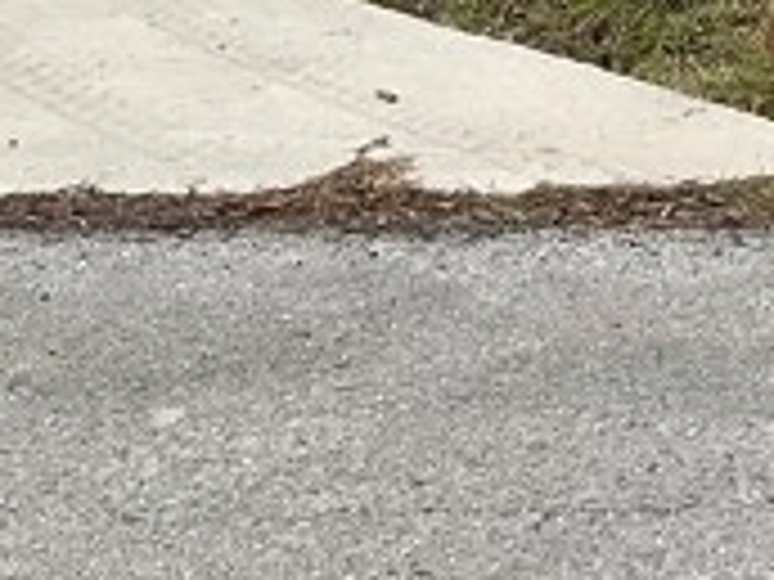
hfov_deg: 11.0
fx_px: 3868
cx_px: 1148
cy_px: -881
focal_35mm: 173
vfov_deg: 7.9
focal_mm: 3
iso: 16
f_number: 1.8
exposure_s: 1/1534
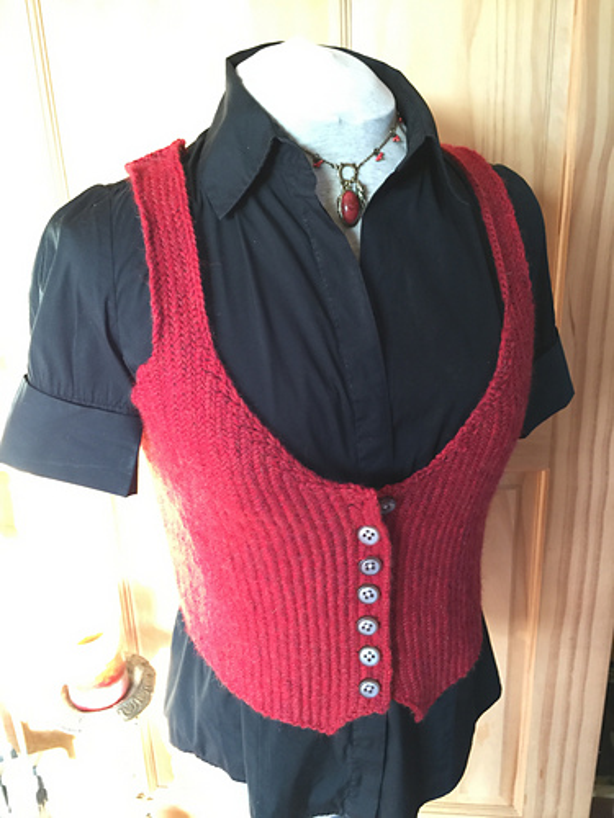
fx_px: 686
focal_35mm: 29
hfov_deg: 48.2
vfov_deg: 61.7
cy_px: 409
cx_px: 307
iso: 80
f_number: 2.2
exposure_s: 1/15
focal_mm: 4.15
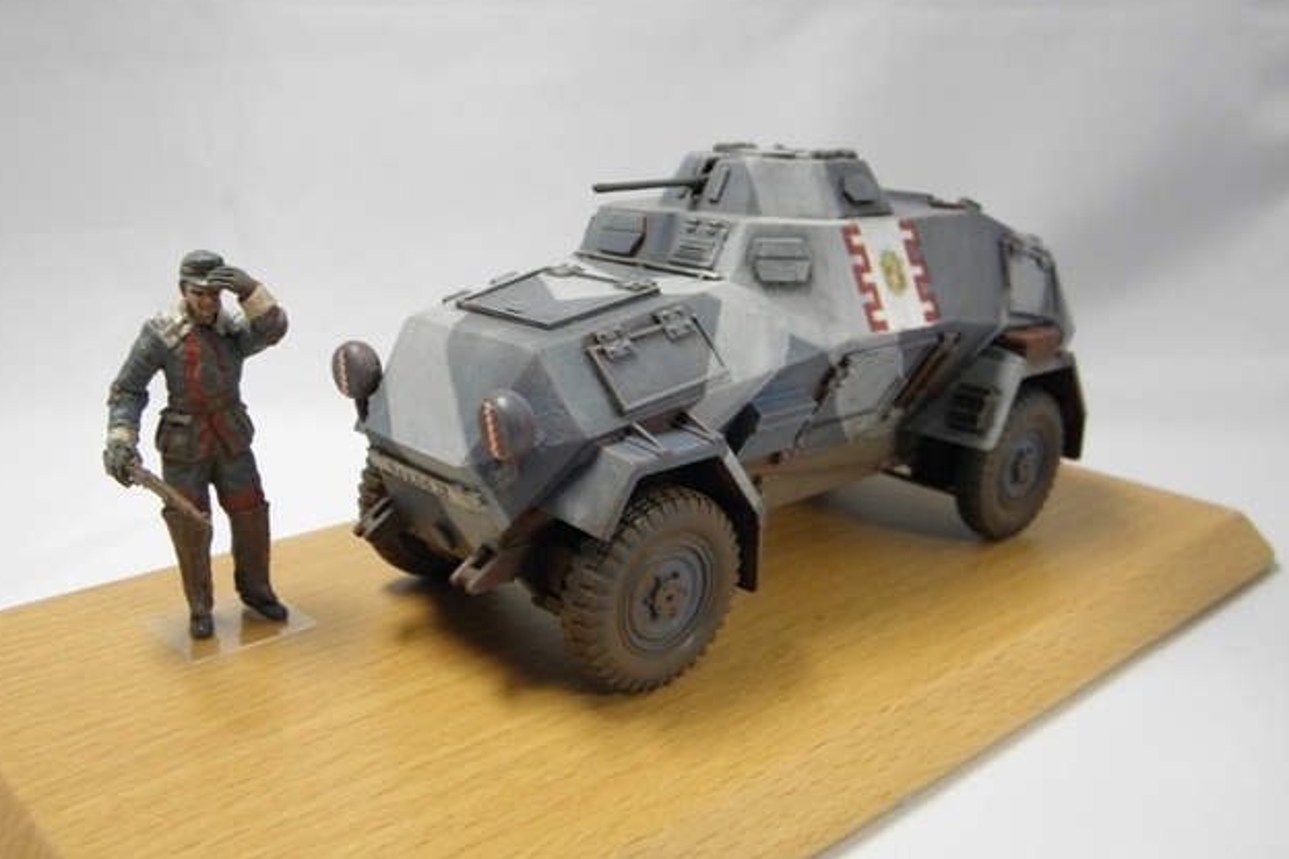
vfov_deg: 41.1
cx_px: 630
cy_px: 432
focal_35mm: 32
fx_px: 1146
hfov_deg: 58.7
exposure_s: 1/30
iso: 100
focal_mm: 5.5
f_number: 3.6
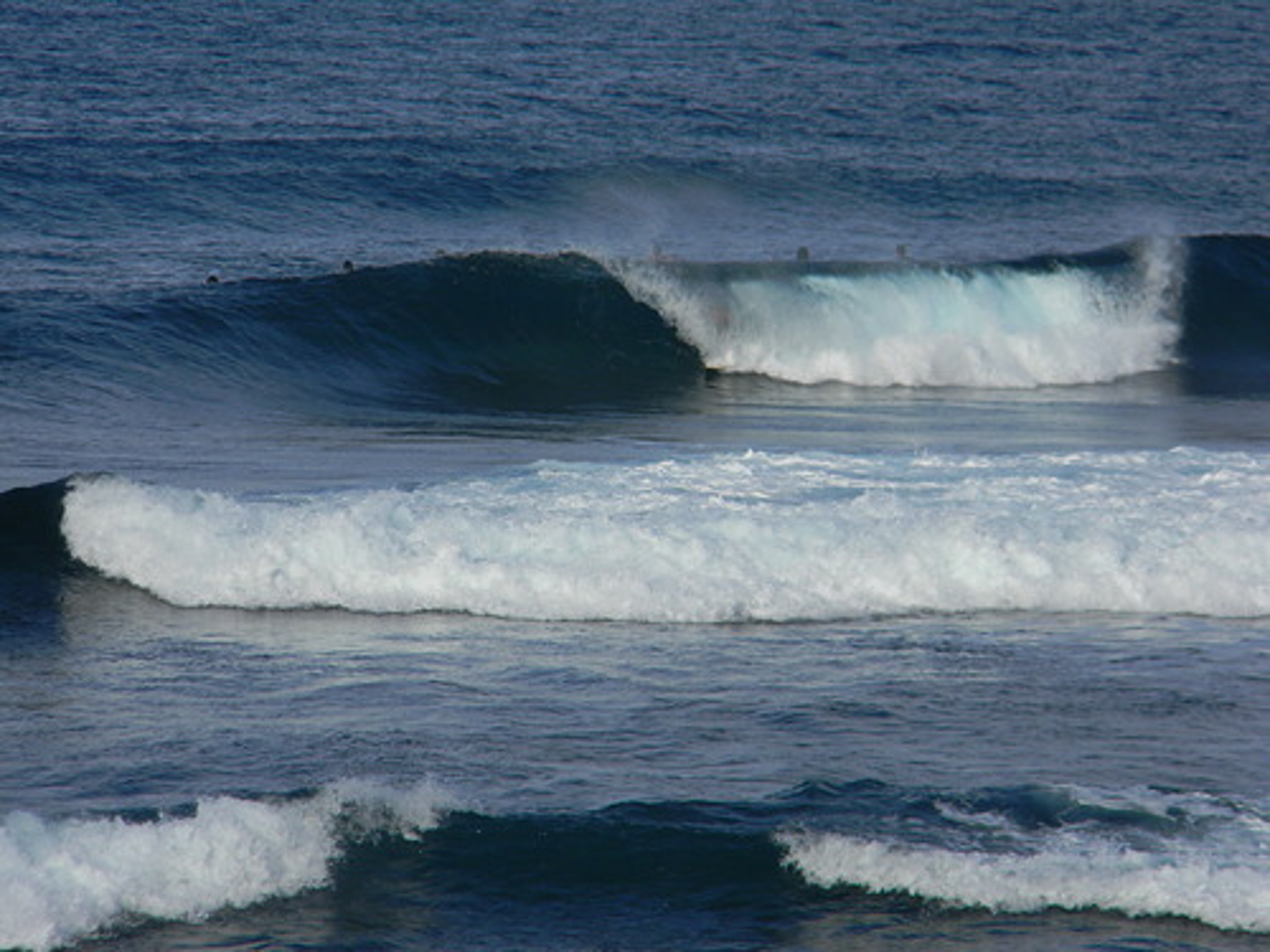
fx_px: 10199
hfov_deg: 7.1
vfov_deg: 5.3
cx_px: 635
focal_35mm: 278
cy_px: 476
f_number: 5.4
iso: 80
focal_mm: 50.4
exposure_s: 1/838
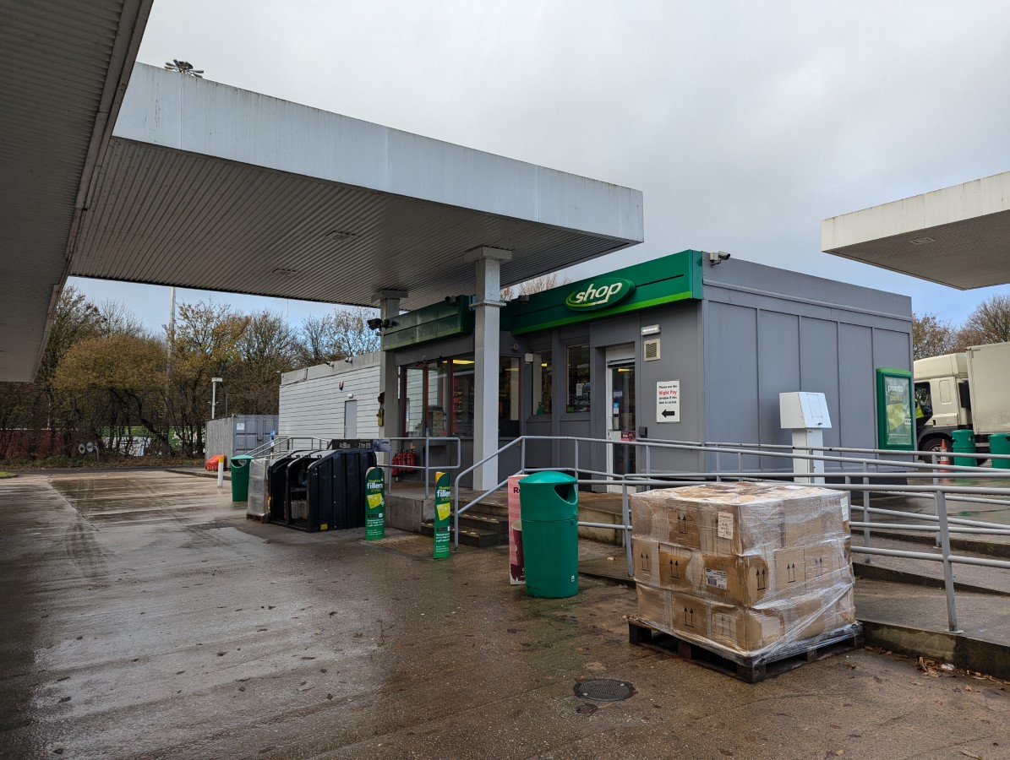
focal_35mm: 24
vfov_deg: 56.9
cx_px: 505
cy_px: 380
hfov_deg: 71.5
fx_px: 701
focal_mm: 6.81
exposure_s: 1/400
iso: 48
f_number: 1.85
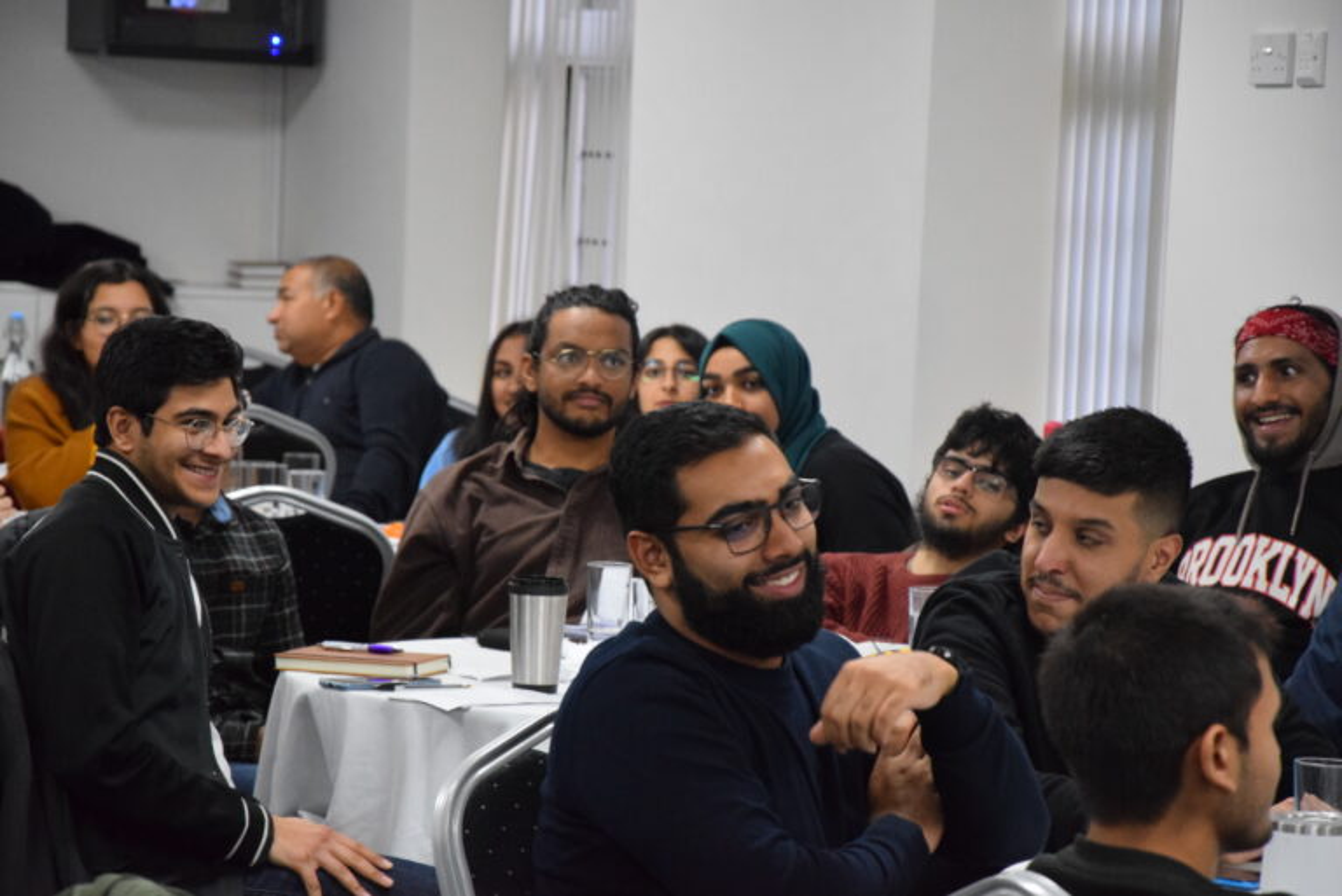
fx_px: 5874
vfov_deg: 8.7
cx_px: 671
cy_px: 448
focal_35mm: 158
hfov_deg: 13.0
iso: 3200
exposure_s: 1/125
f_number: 5.6
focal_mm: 105
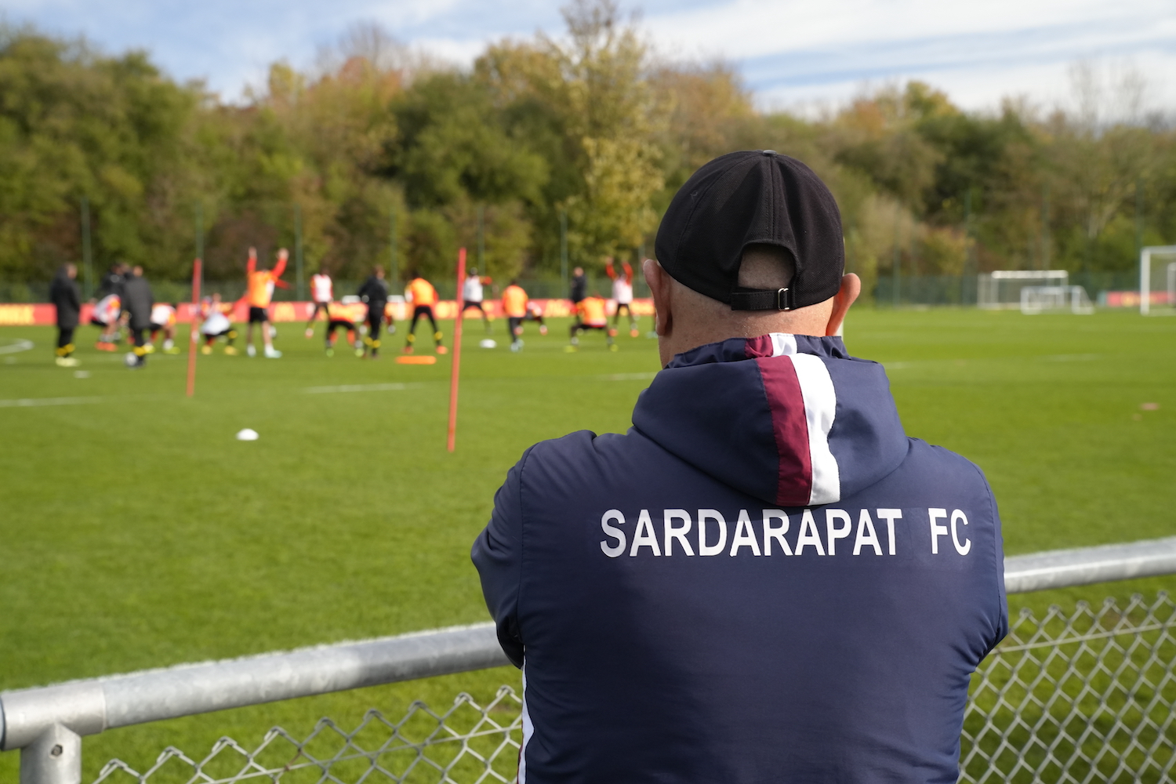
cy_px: 392
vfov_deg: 28.1
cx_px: 588
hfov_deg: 41.1
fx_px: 1568
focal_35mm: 48
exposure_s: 1/125
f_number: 7.1
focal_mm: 48
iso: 1600
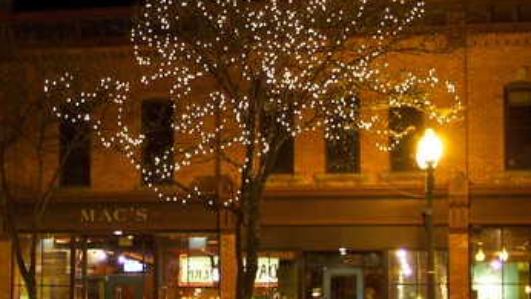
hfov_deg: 23.1
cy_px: 197
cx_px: 104
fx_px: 1282
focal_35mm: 91
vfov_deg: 13.3
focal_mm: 10.7
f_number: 3.4
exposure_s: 1/4
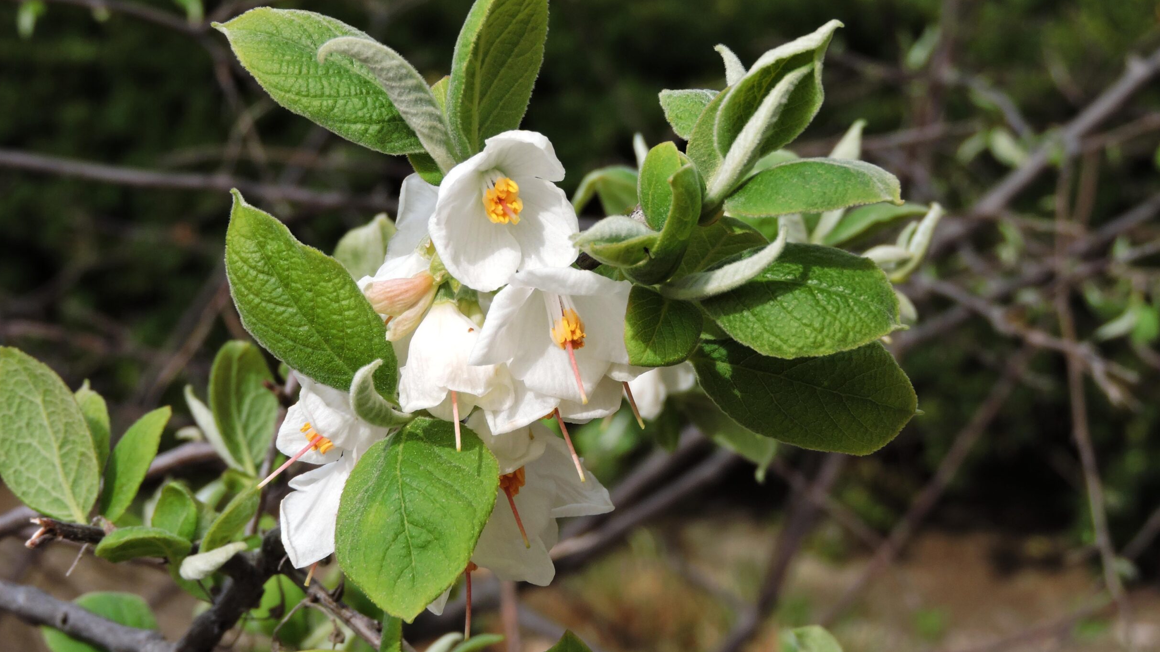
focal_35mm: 109
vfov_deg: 11.1
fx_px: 3352
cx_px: 565
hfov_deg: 19.6
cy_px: 356
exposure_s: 1/400
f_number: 4.8
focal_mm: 17
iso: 100
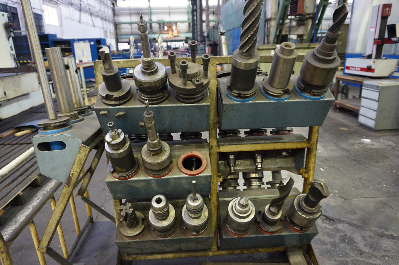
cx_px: 200
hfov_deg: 73.8
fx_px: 266
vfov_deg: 53.1
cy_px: 132
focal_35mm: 24
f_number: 3.5
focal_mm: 16
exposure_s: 1/15
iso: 3200
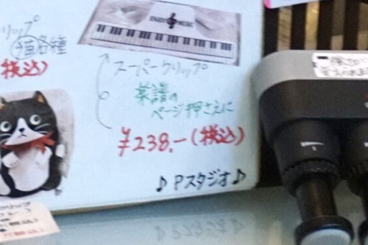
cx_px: -87
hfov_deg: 13.9
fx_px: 1461
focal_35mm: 143
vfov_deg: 9.6
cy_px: 45
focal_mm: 26
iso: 1000
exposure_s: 1/160
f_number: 4.5
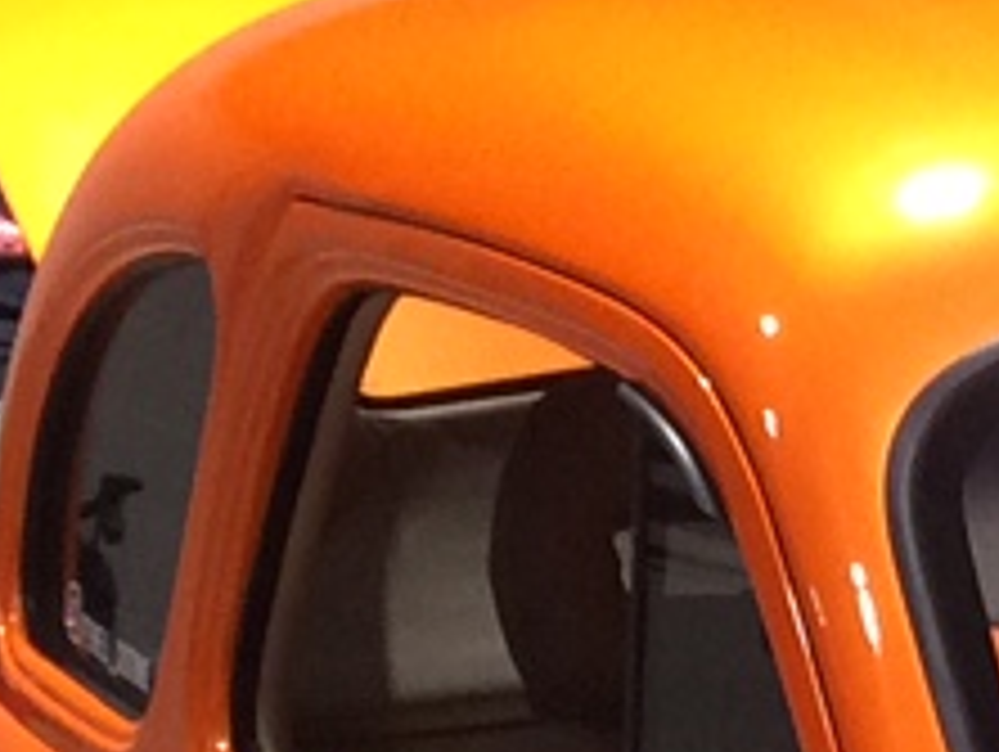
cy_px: 1846
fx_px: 6154
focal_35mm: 213
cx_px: 2376
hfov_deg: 8.5
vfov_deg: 6.6
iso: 100
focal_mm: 4.15
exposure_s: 1/30
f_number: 2.2
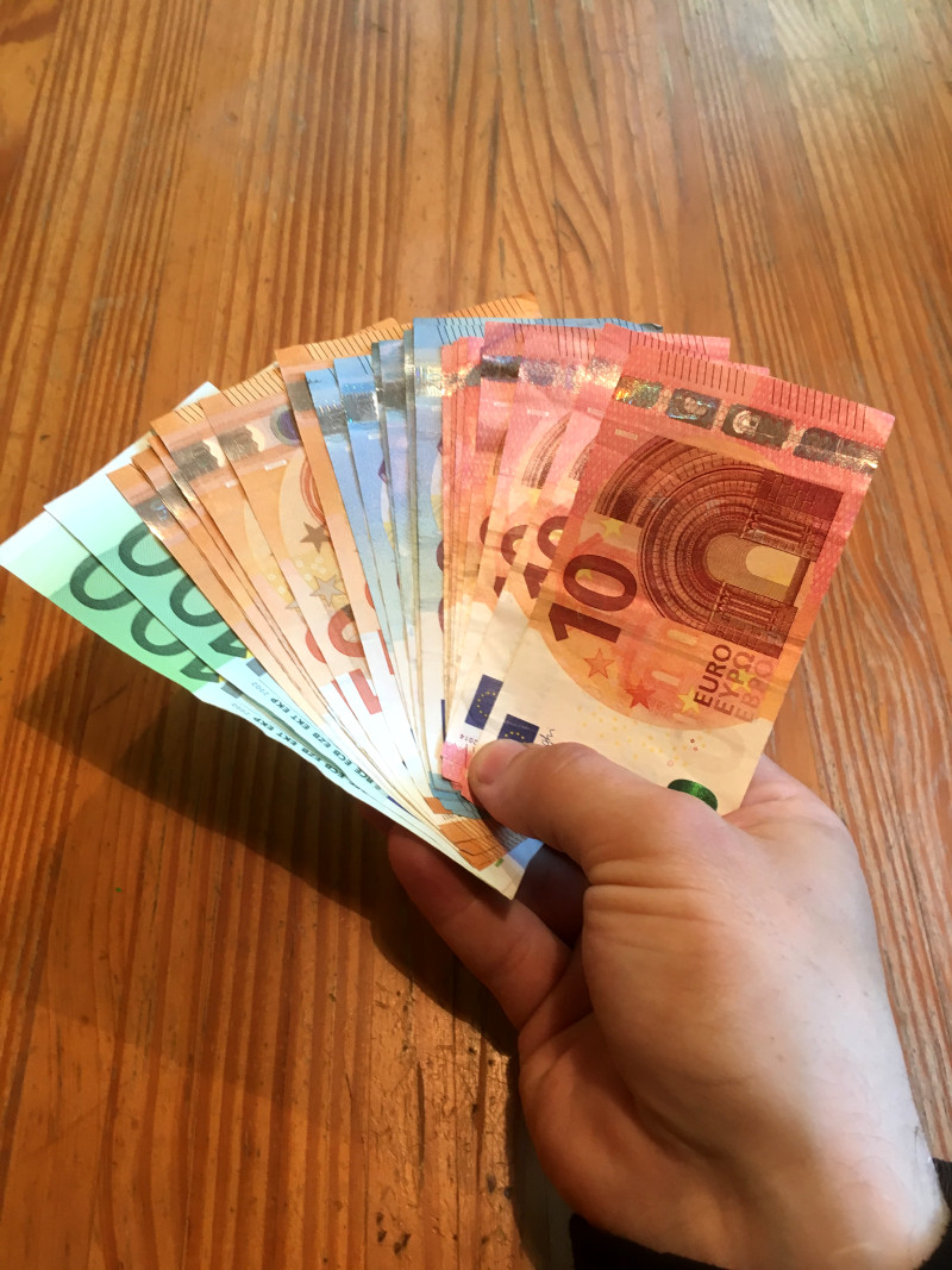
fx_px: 1064
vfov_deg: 61.7
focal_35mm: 29
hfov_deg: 48.2
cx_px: 476
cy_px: 635
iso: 80
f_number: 2.2
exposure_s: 1/33
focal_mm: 4.15
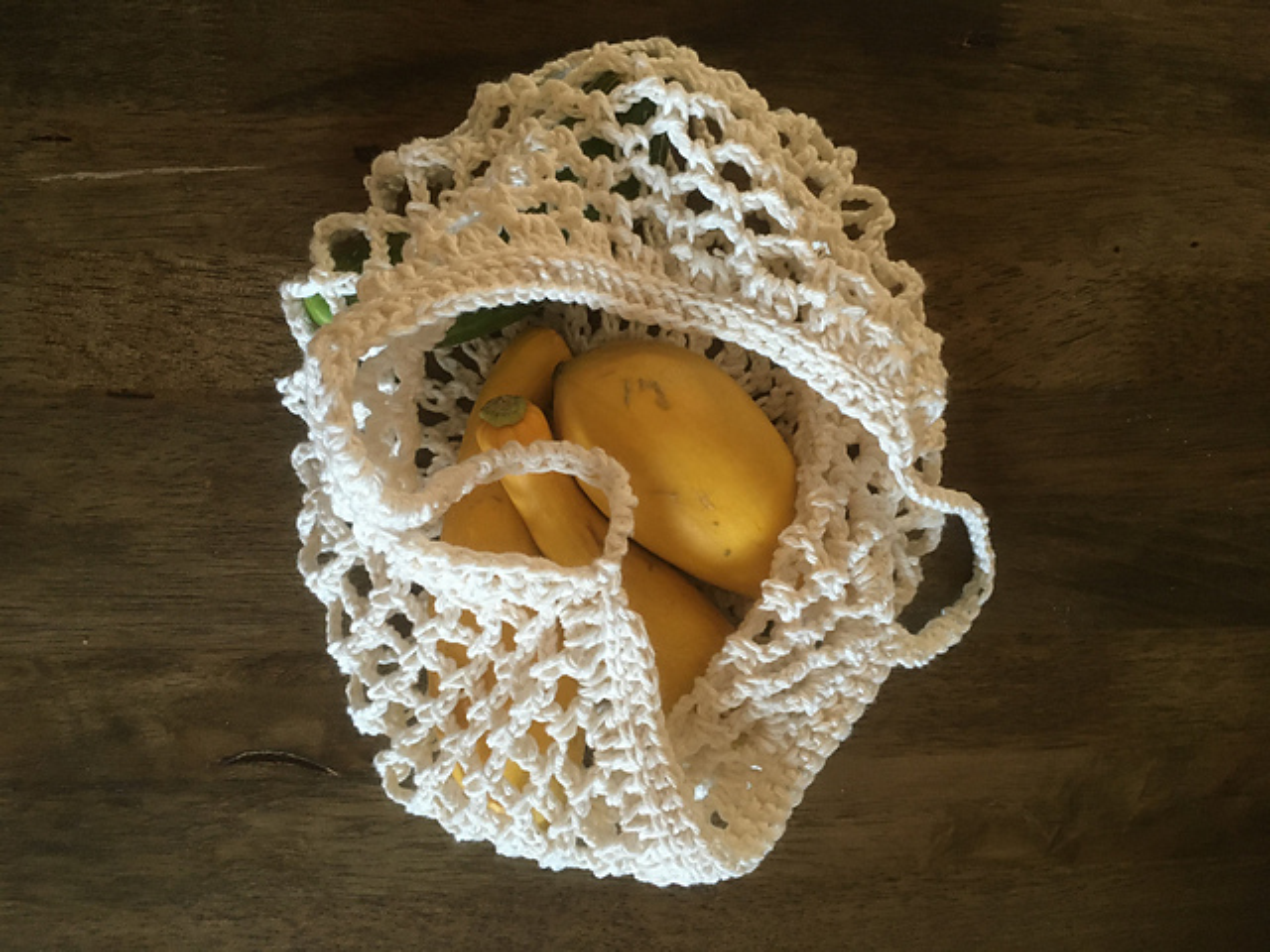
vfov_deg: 48.2
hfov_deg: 61.7
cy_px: 476
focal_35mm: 29
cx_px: 635
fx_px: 1064
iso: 200
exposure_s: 1/17
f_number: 2.2
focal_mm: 4.15
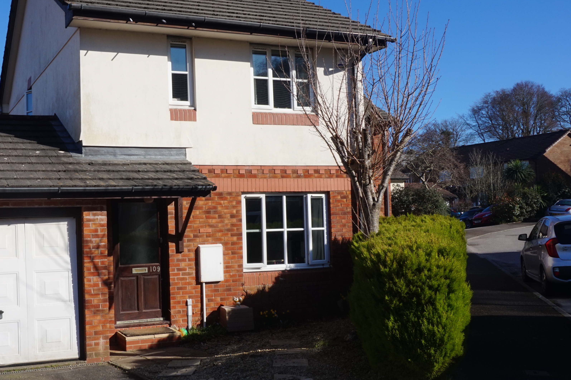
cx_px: 179
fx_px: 650
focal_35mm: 41
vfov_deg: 32.6
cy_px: 198
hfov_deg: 46.5
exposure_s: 1/100
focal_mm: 16
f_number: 14
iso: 100
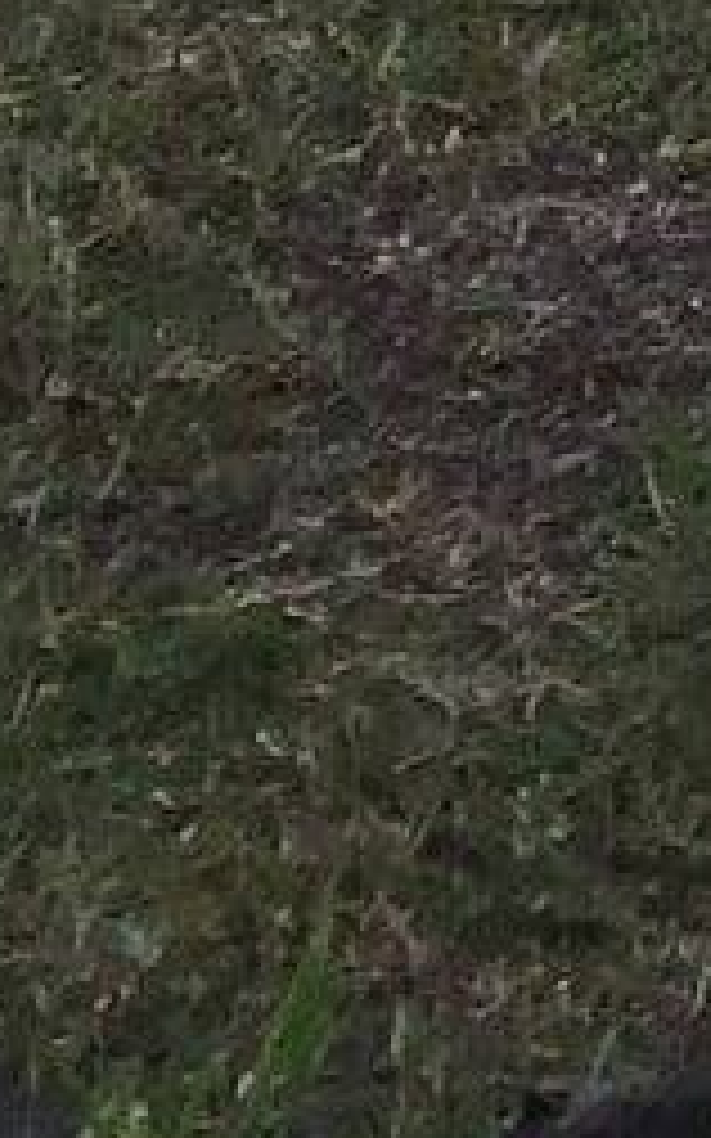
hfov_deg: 5.0
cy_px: -2852
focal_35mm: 249
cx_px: 2272
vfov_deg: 7.1
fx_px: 7724
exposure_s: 1/662
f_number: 2.4
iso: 25
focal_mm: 3.3
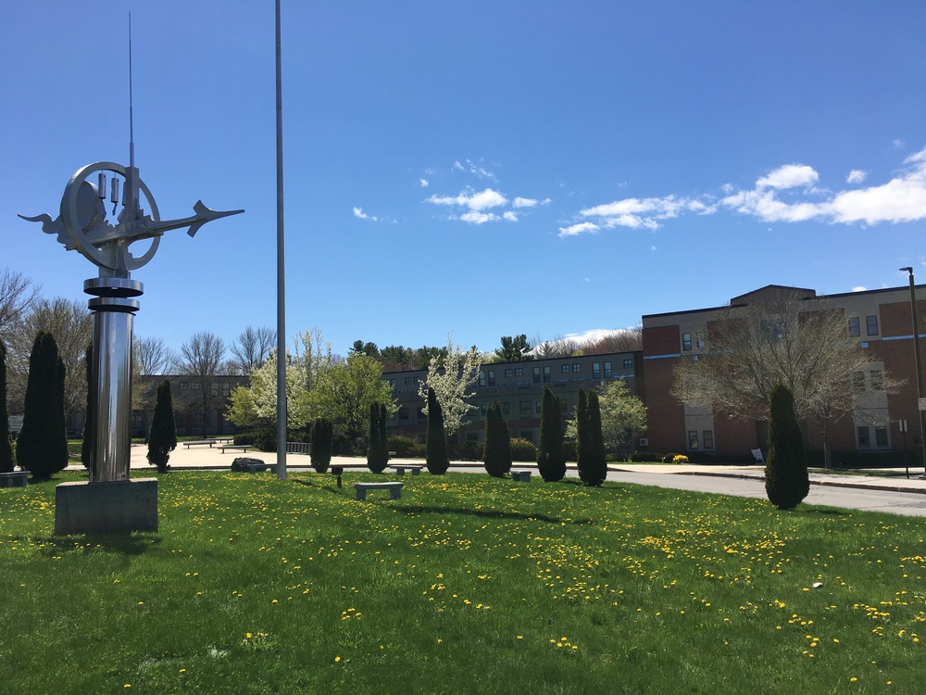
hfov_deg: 61.7
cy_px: 348
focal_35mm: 29
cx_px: 463
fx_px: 776
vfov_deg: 48.2
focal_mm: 4.15
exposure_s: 1/1789
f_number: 2.2
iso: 25
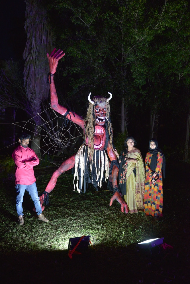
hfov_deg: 43.6
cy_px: 142
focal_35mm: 30
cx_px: 95
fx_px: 237
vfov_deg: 61.9
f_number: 5
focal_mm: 30
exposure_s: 1/125
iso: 2000
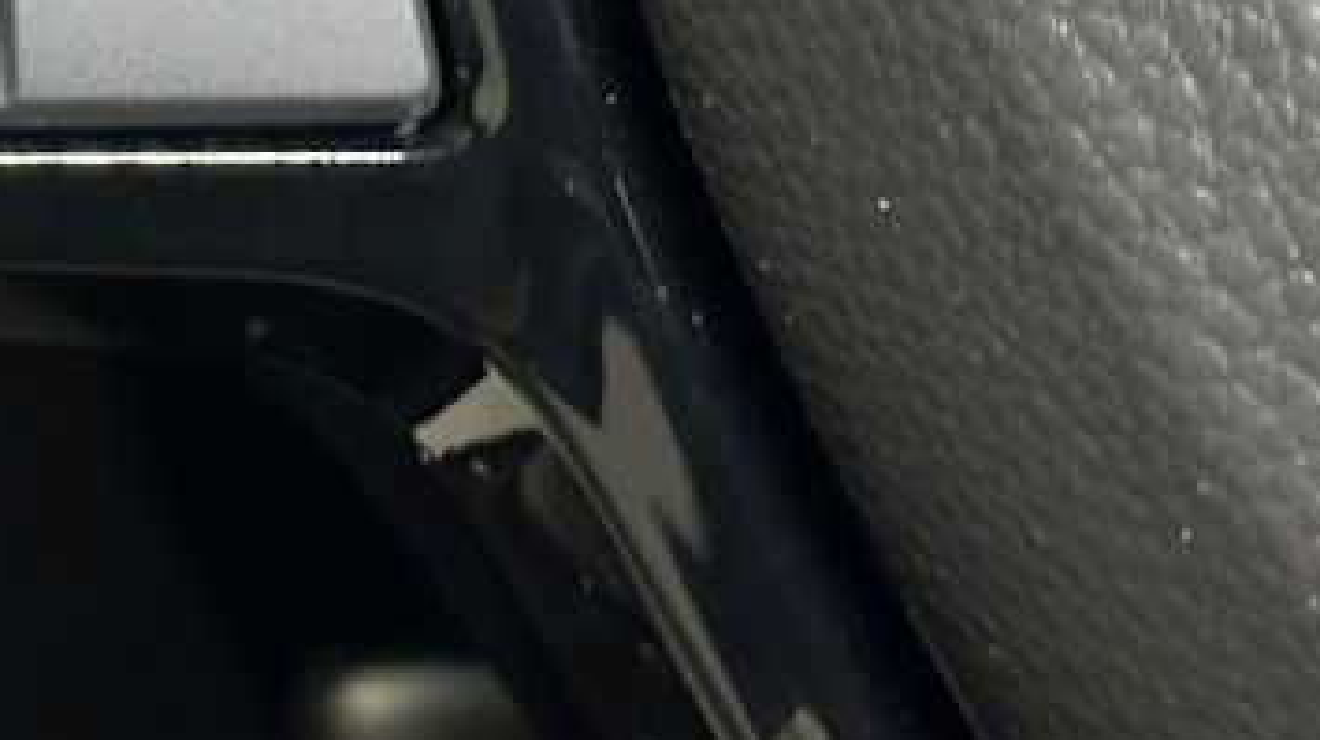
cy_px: -428
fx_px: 5281
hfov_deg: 13.9
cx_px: -141
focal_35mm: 151
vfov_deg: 7.8
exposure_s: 1/40
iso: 320
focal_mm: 6.86
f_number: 1.78
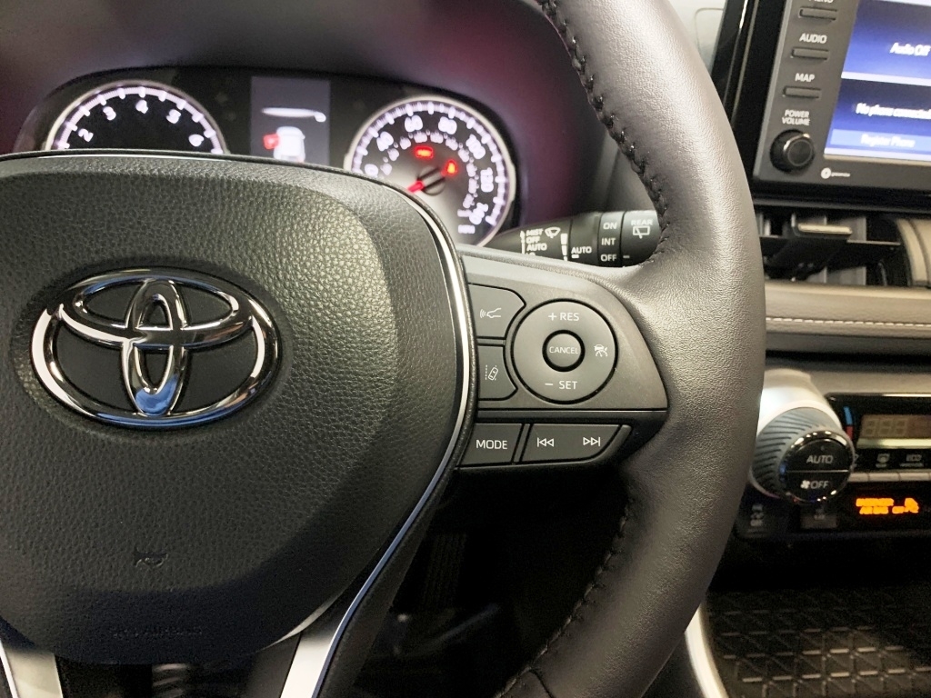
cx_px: 466
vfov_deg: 53.1
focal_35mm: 26
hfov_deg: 67.3
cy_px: 349
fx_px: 699
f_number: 1.8
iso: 640
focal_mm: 4.25
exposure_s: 1/30
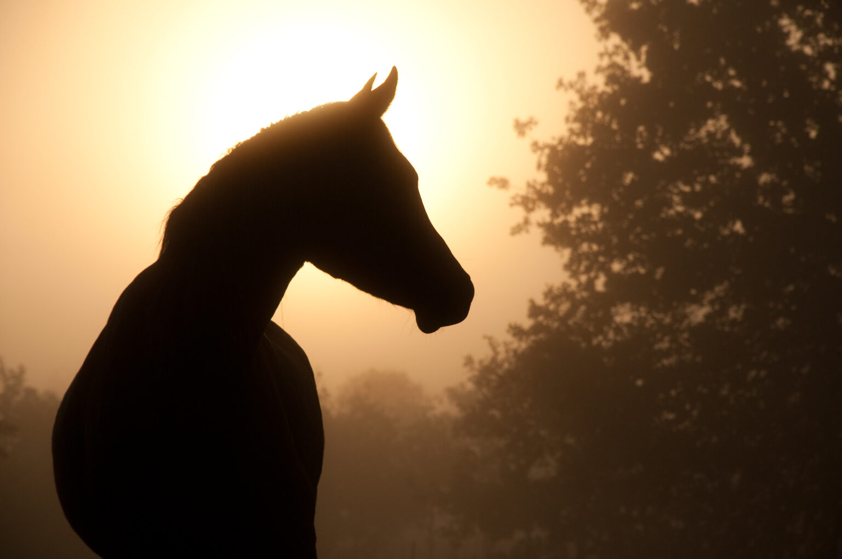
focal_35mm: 158
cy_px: 280
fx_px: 3679
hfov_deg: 13.1
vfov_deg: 8.7
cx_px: 421
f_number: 8
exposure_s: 1/1250
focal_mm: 105
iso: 200
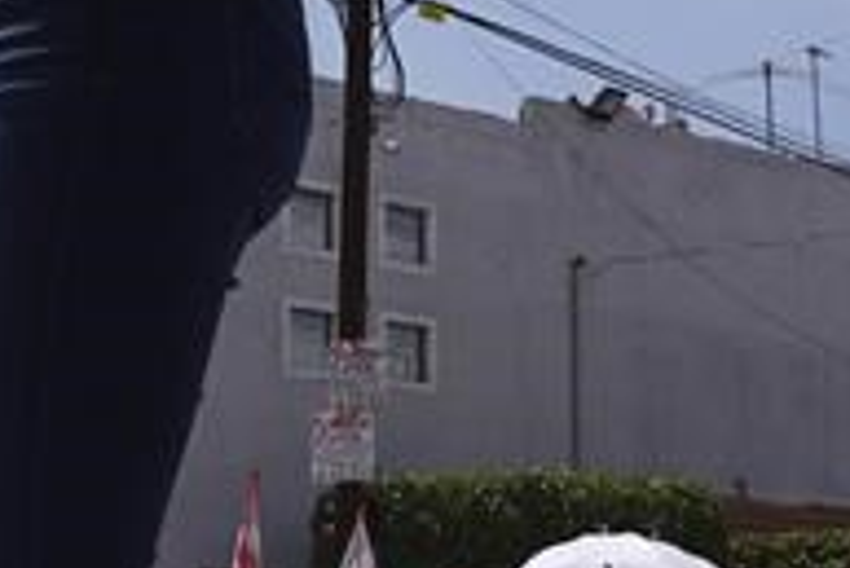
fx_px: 2008
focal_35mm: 85
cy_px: 337
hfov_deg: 23.1
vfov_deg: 16.1
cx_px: 48
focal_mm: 16
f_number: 6.3
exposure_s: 1/500
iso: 64
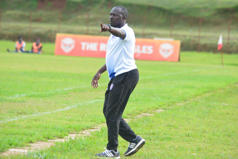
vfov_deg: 6.9
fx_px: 1322
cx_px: 119
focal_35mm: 200
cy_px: 80
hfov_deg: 10.3
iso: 3200
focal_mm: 200
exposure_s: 1/2000
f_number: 5.6
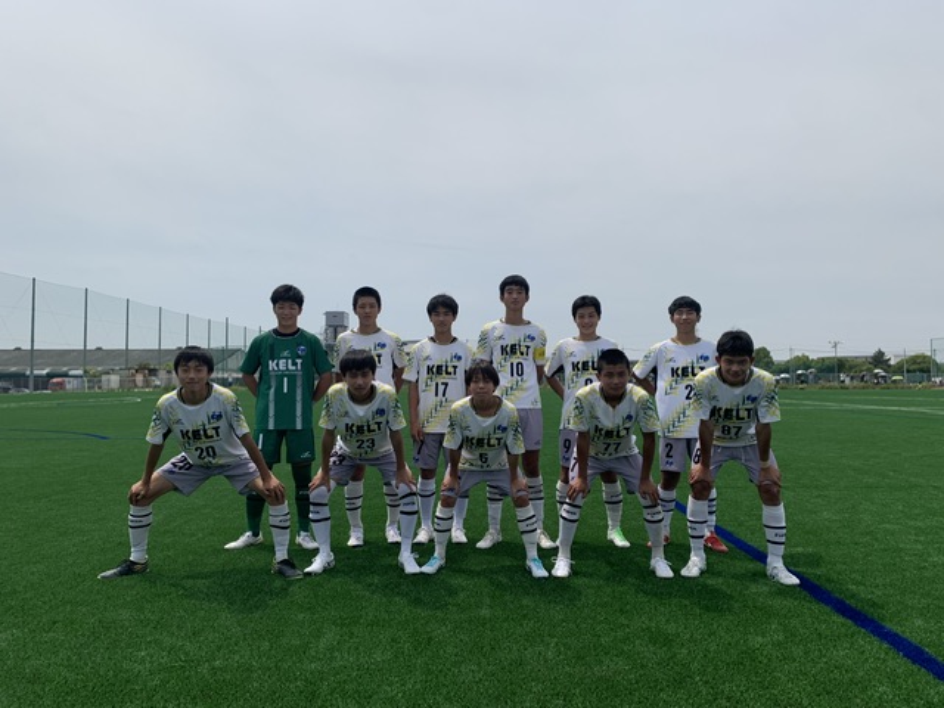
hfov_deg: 67.3
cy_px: 354
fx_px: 709
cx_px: 472
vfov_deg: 53.1
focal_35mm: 26
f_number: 1.8
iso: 25
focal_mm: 4.25
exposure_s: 1/4464
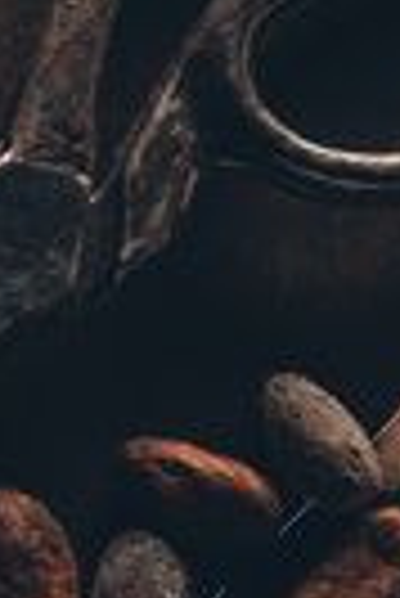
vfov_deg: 6.1
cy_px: 751
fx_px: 5535
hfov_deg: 4.0
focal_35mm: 333
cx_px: -670
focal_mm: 50
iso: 100
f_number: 11
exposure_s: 1/250
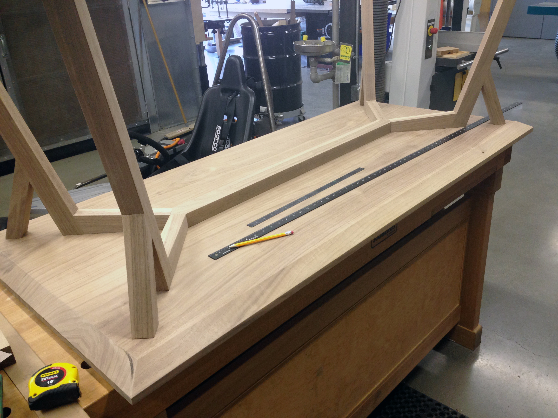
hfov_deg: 55.4
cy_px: 209
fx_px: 532
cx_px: 279
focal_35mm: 33
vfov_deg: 42.9
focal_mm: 4.12
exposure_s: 1/20
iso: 100
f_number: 2.4
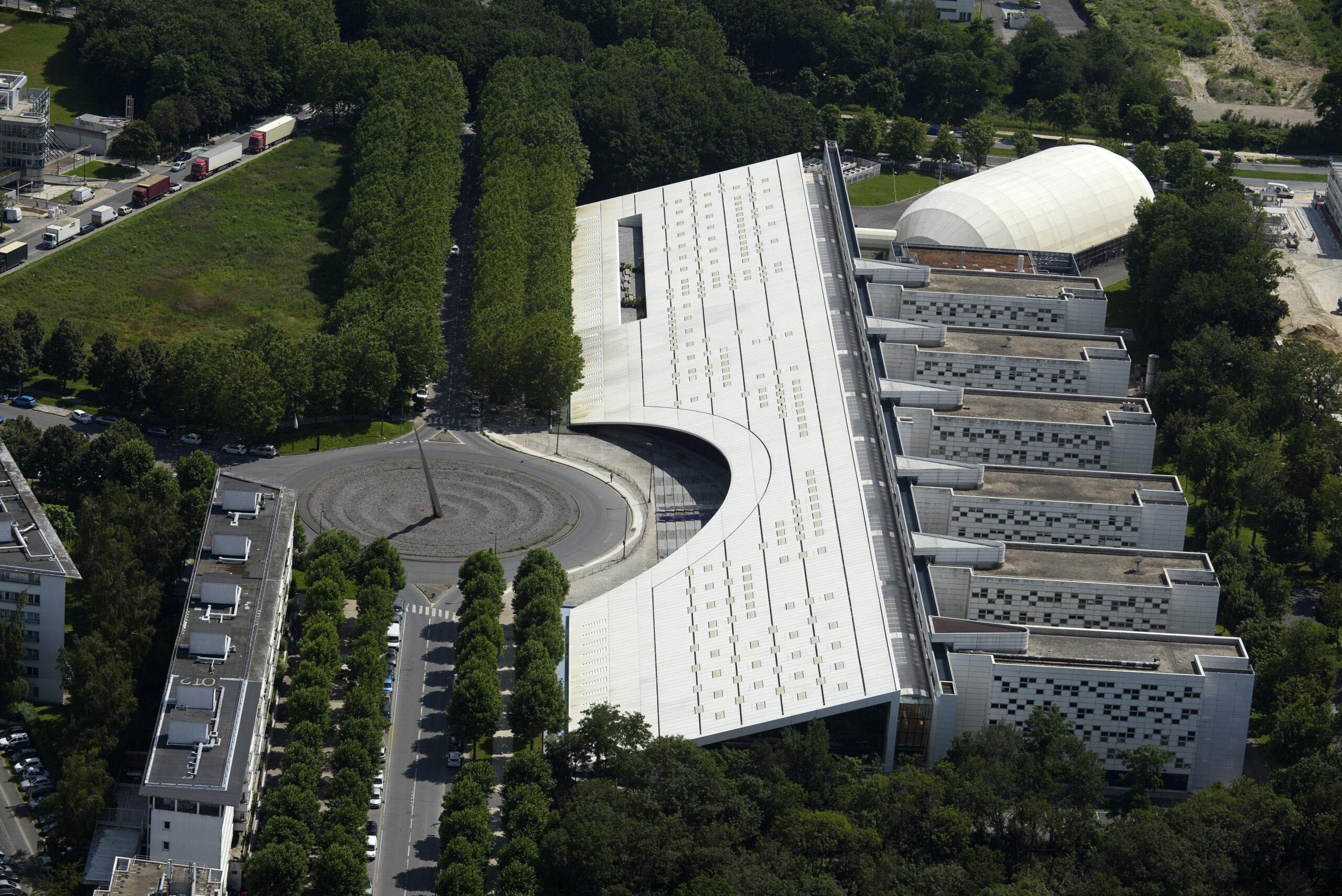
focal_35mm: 105
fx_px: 3916
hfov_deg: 19.4
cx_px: 671
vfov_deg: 13.1
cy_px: 448
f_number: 6.3
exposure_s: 1/800
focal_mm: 105
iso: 100
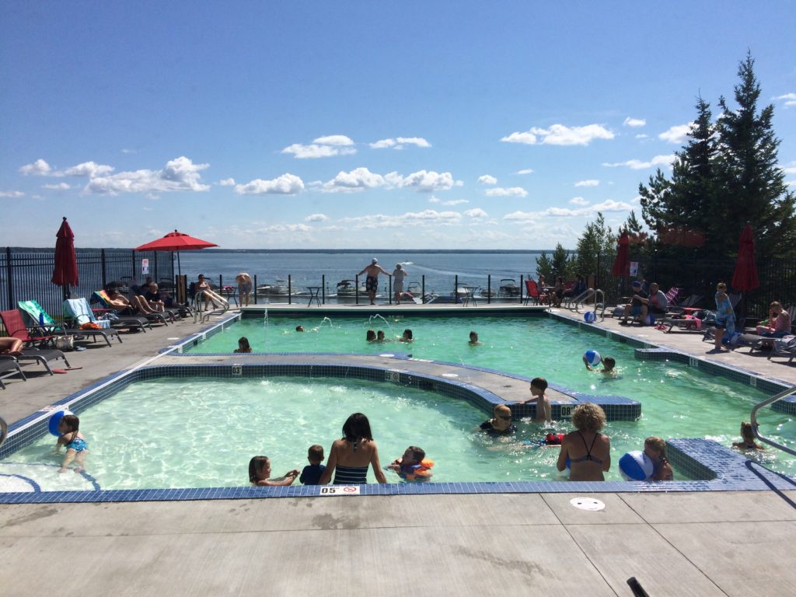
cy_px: 298
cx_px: 398
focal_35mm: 29
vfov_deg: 48.2
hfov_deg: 61.7
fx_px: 667
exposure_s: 1/4115
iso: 40
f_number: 2.2
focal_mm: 4.15
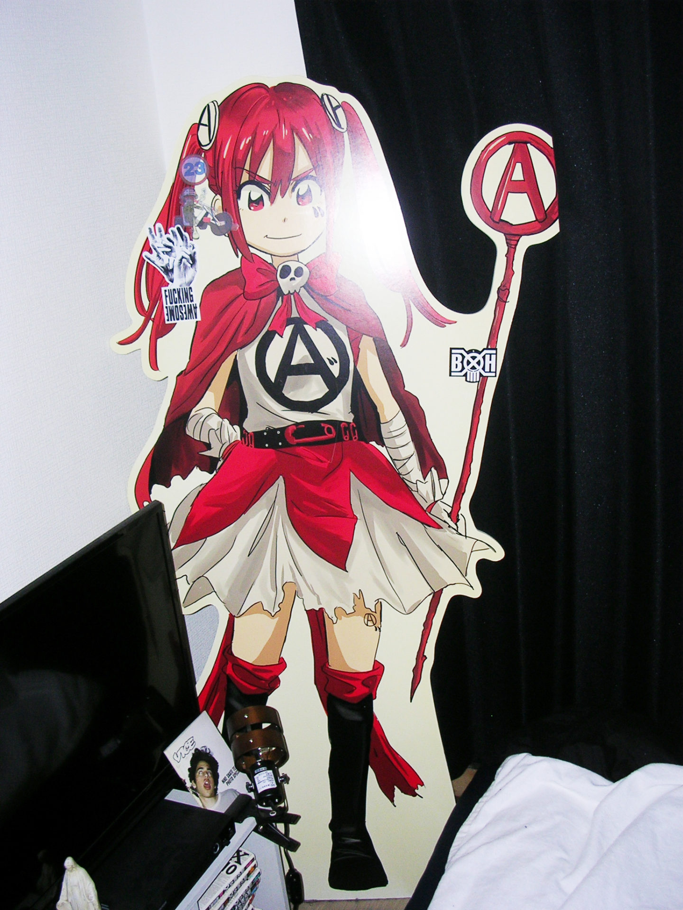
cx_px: 342
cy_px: 455
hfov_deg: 37.7
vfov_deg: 49.0
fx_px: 1000
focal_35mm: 38
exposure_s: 1/60
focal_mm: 5.8
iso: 50
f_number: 2.8
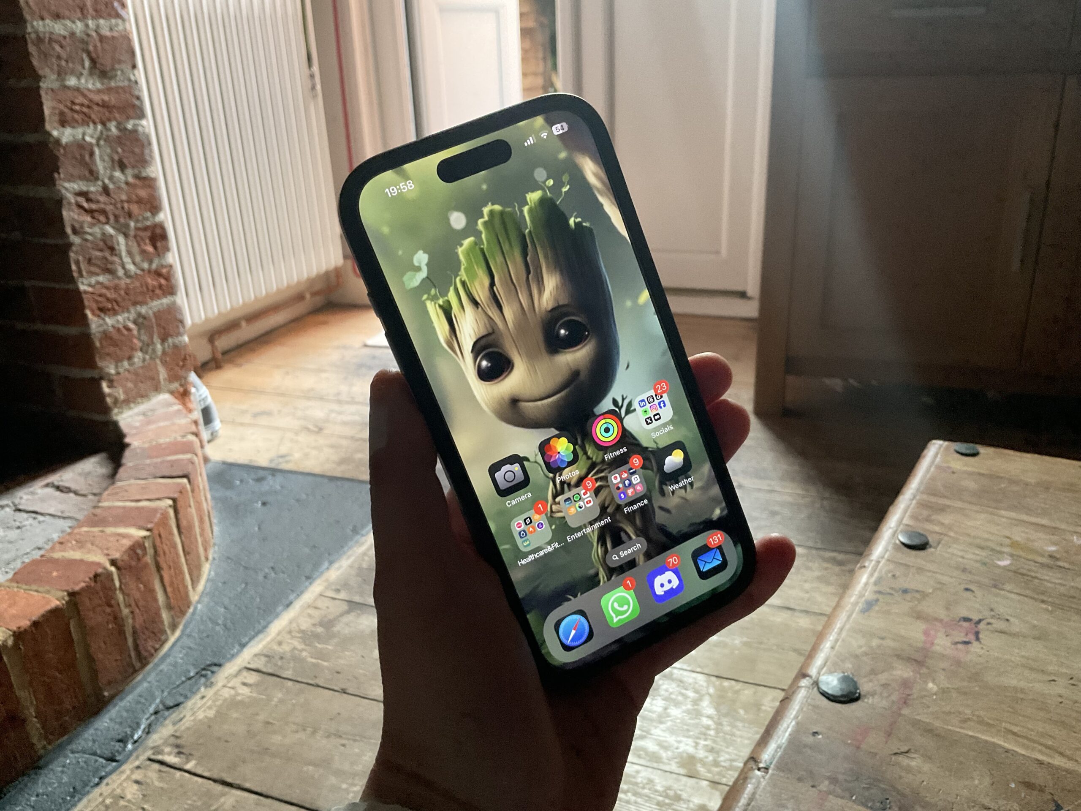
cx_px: 540
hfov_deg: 61.7
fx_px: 906
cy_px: 406
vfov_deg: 48.2
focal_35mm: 29
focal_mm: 3
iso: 250
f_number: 1.8
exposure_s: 1/60
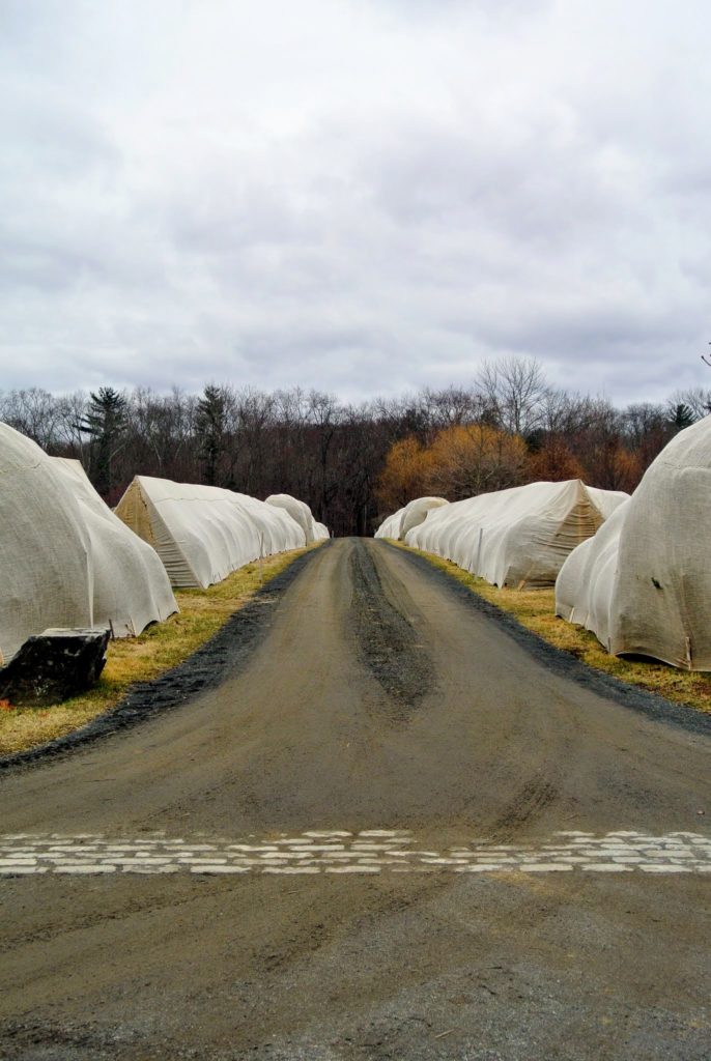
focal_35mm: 47
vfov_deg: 41.9
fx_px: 1388
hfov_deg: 28.7
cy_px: 530
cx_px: 356
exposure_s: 1/80
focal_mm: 17.5
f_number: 4.5
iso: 100
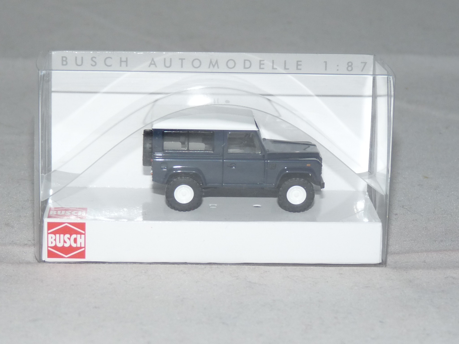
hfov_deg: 16.6
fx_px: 1578
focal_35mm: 119
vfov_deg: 12.5
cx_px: 230
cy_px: 172
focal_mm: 11.9
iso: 100
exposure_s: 1/40
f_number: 3.4
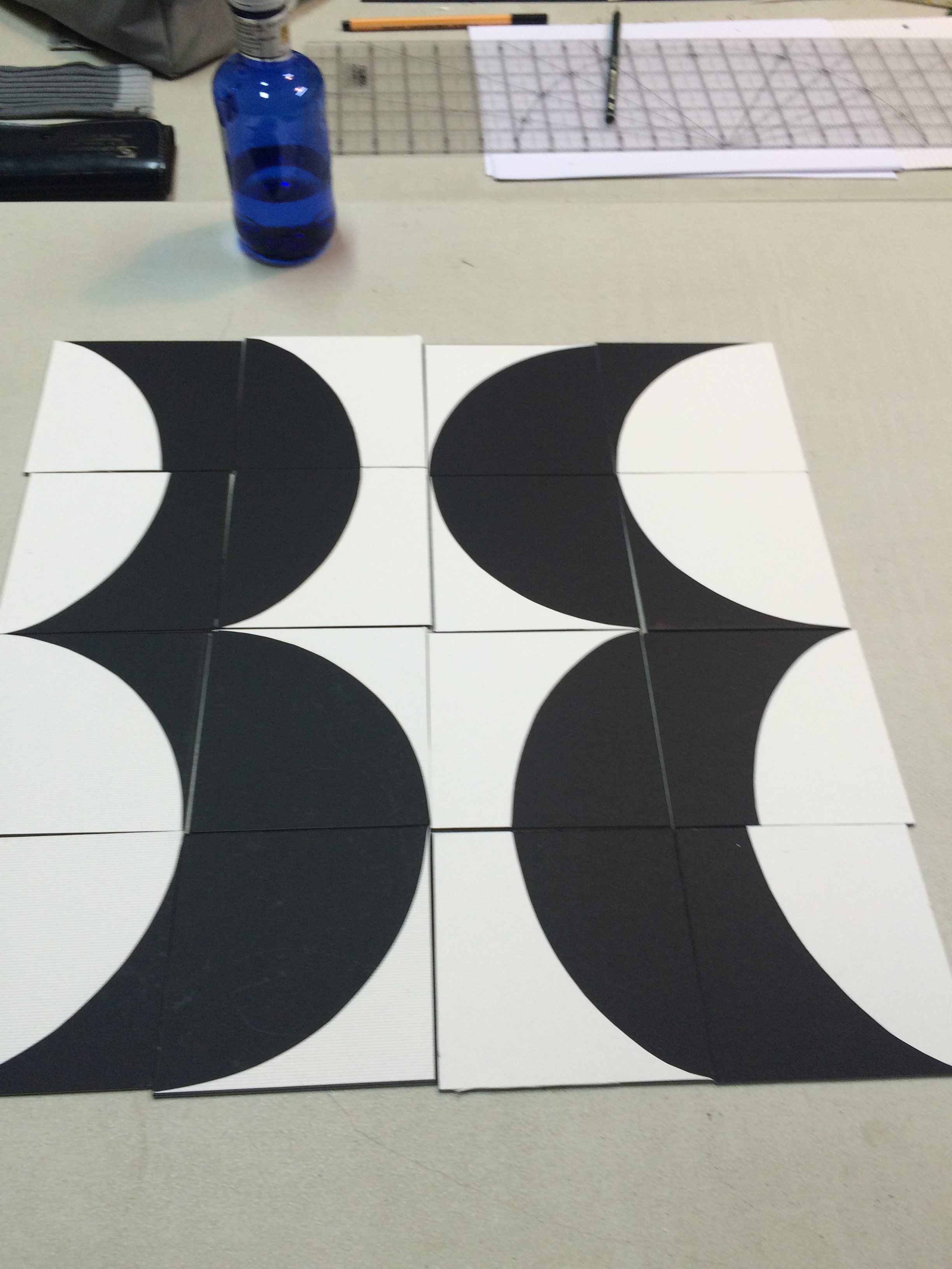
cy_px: 634
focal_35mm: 29
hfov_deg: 48.2
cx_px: 476
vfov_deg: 61.7
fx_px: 1063
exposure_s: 1/33
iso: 80
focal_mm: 4.15
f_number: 2.2
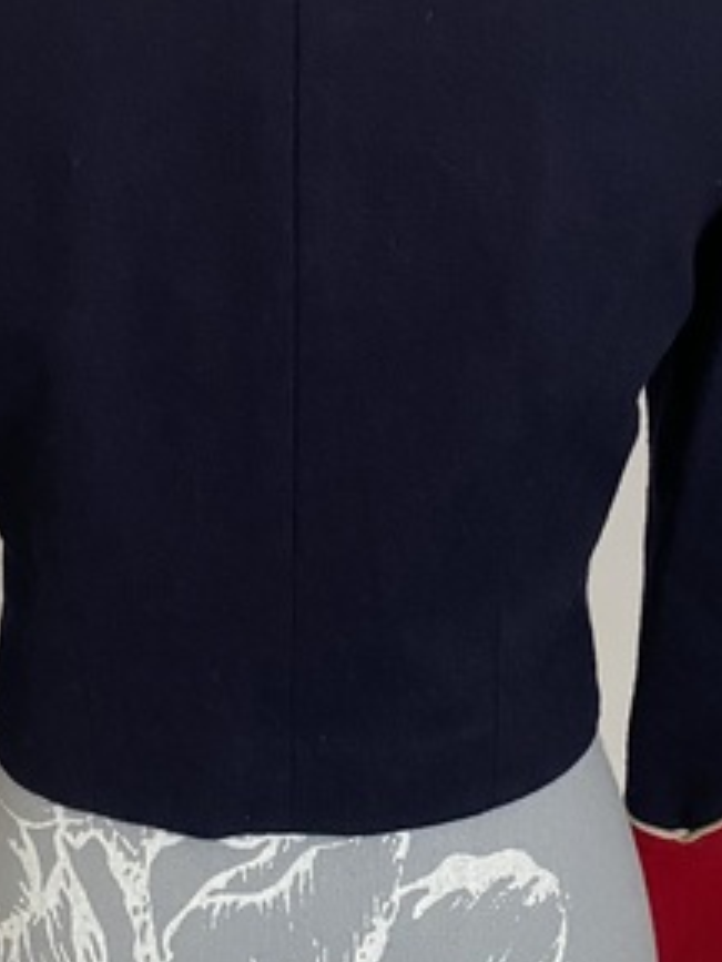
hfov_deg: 25.2
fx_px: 1612
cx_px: 309
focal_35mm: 58
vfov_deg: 32.7
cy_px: 265
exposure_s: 1/35
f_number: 1.8
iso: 640
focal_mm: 4.25
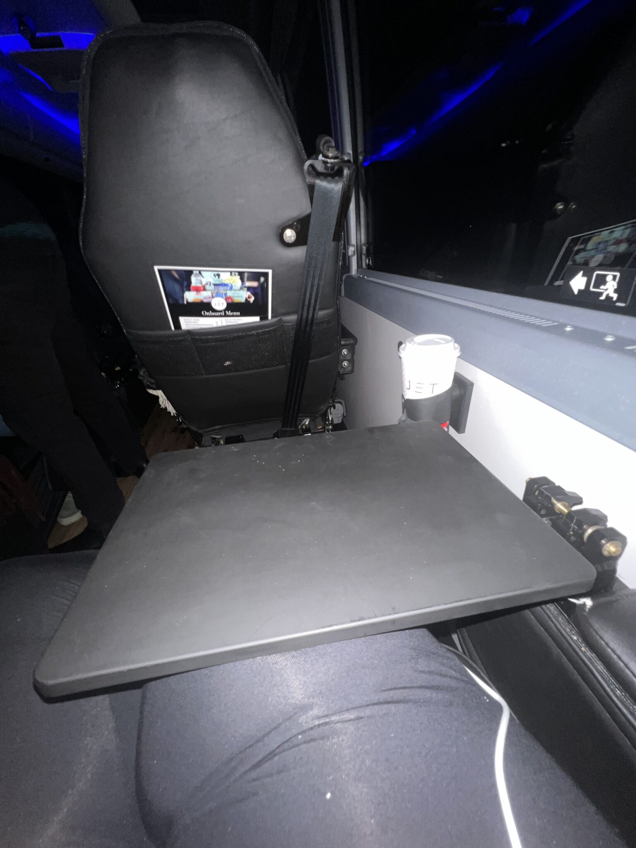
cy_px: 424
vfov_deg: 106.2
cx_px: 318
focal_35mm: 13
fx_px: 318
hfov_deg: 89.9
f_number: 1.8
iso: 100
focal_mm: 1.57
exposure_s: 1/19
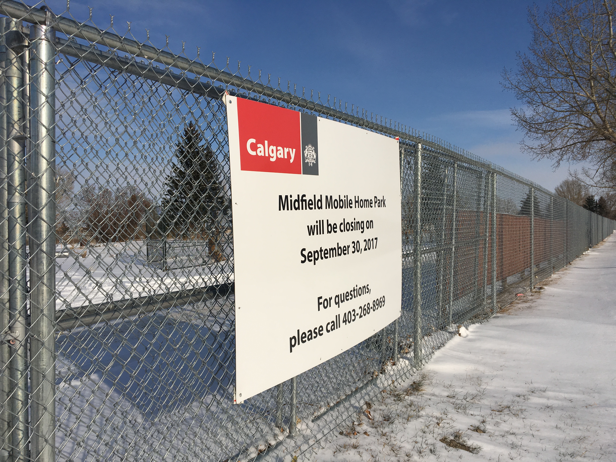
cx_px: 308
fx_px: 516
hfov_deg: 61.7
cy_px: 231
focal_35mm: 29
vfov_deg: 48.2
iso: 25
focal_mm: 4.15
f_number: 2.2
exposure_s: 1/5495
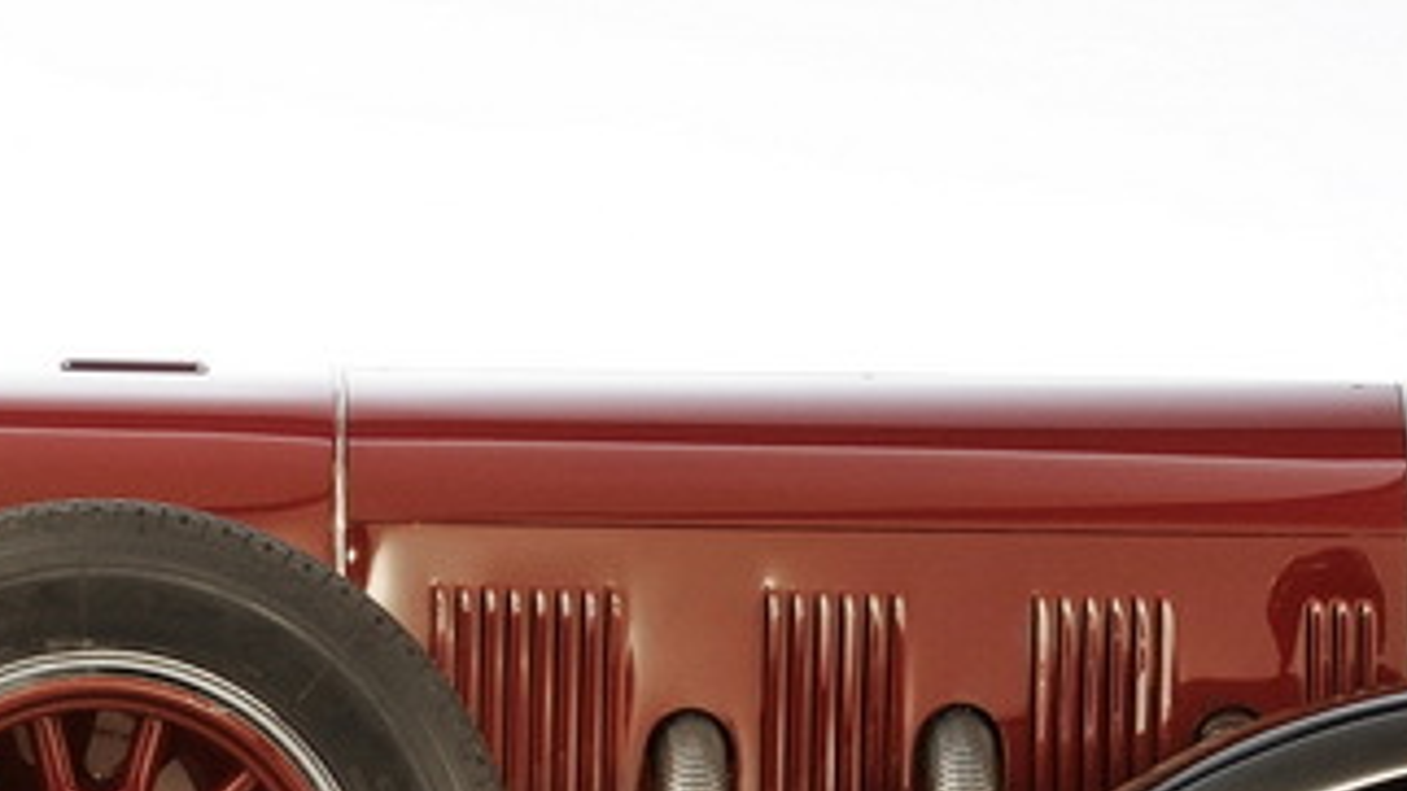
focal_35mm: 437
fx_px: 16301
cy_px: 664
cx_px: -485
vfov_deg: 2.8
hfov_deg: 4.9
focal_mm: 70
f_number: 14
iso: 200
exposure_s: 2
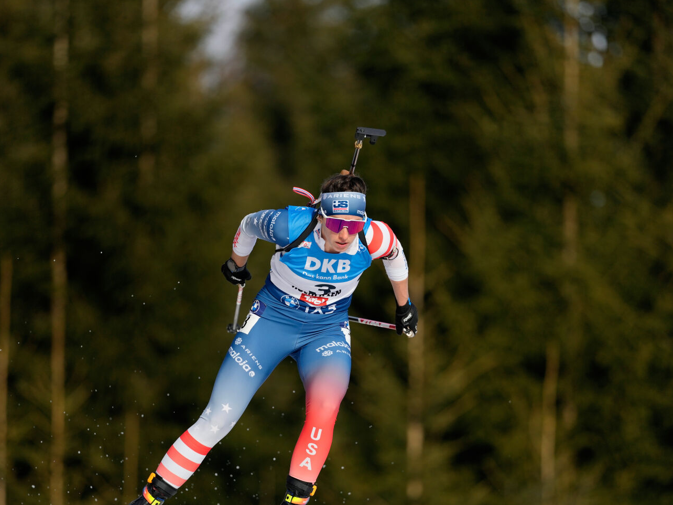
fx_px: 7699
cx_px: 289
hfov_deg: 5.0
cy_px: 290
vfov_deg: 3.8
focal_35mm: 396
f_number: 2.8
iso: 250
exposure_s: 1/2500
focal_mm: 300
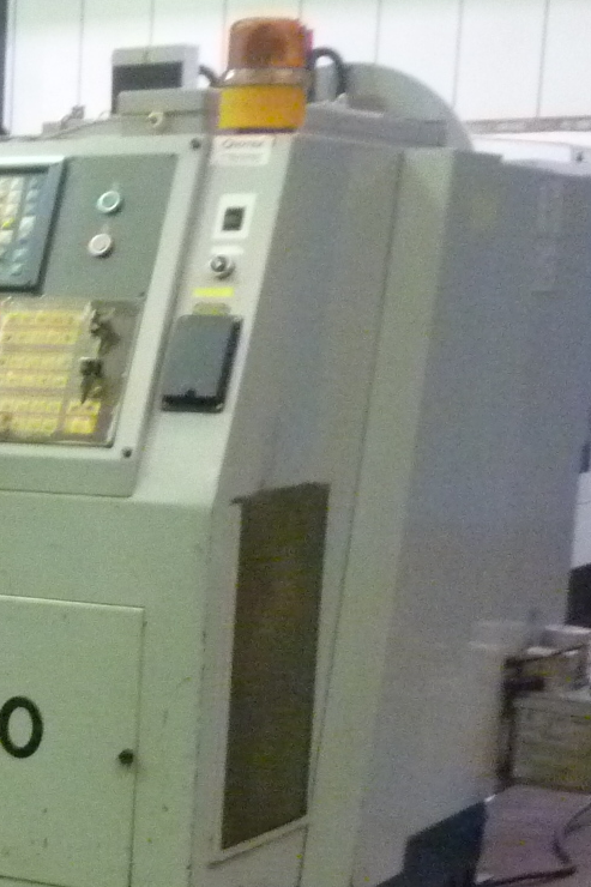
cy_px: 809
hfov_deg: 12.6
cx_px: -592
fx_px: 2340
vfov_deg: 21.0
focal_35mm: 95
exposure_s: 1/15
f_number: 2.8
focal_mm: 5.5
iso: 800
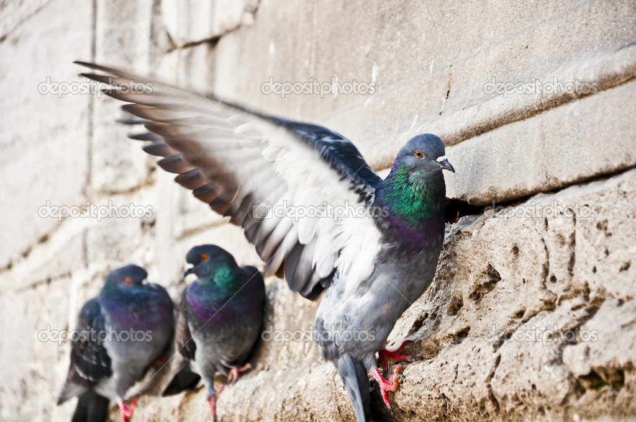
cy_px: 211
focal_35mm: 158
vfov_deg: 8.7
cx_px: 318
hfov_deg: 13.1
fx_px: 2779
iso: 250
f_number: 5.6
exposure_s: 1/125
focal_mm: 105
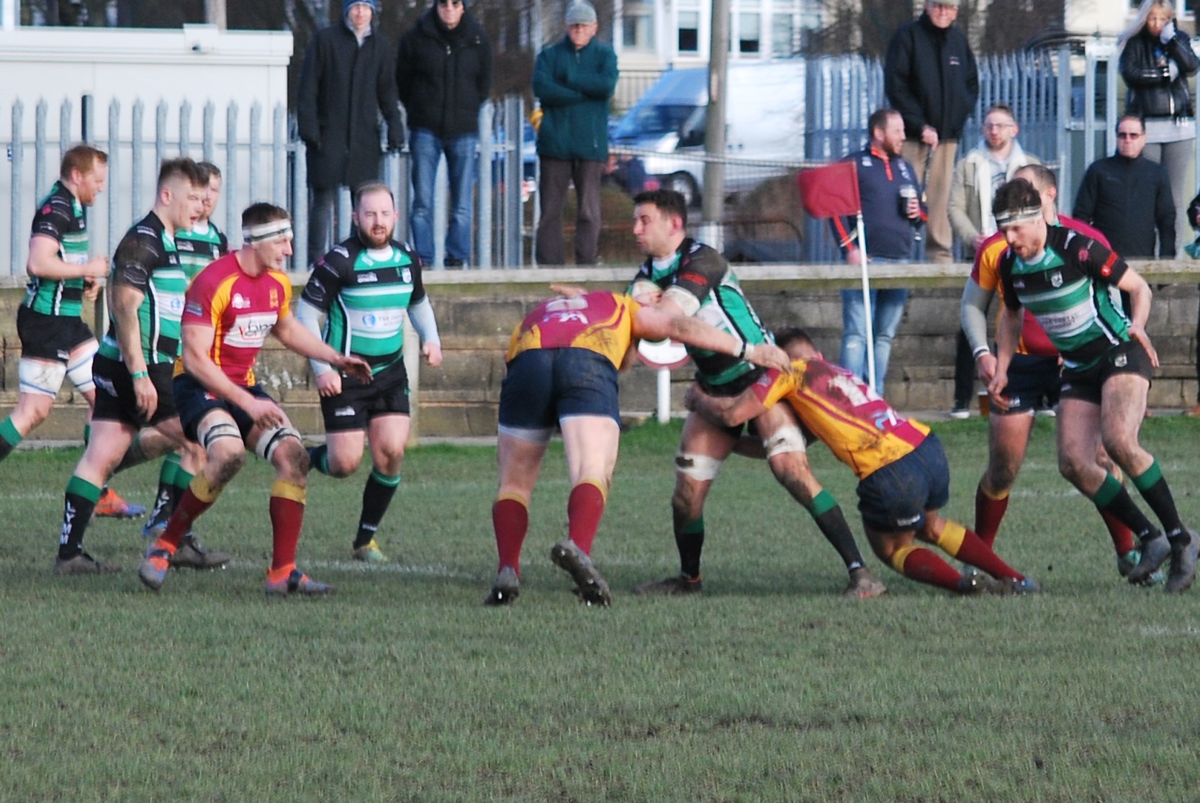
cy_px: 402
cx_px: 600
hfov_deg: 11.0
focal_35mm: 188
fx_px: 6258
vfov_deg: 7.3
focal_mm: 125
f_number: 4.8
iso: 280
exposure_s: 1/500
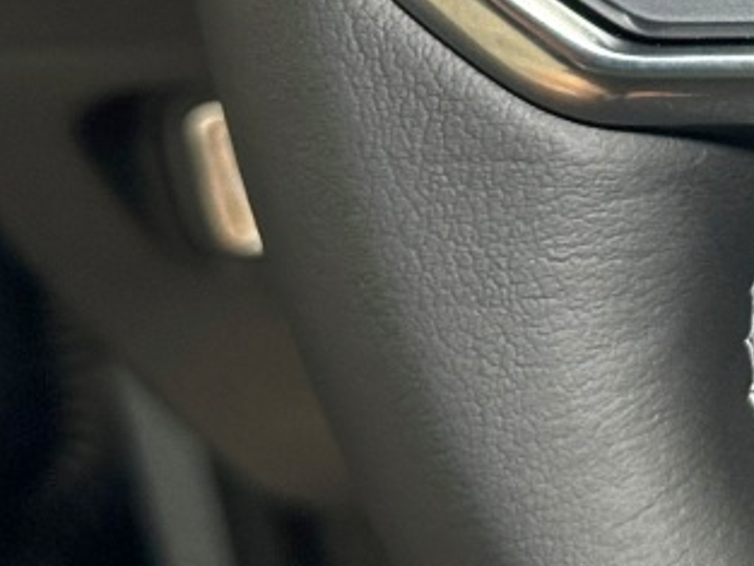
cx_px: 1058
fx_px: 3421
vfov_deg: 9.2
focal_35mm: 157
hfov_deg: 12.1
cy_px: -284
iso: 320
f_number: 1.78
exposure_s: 1/40
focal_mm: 6.86
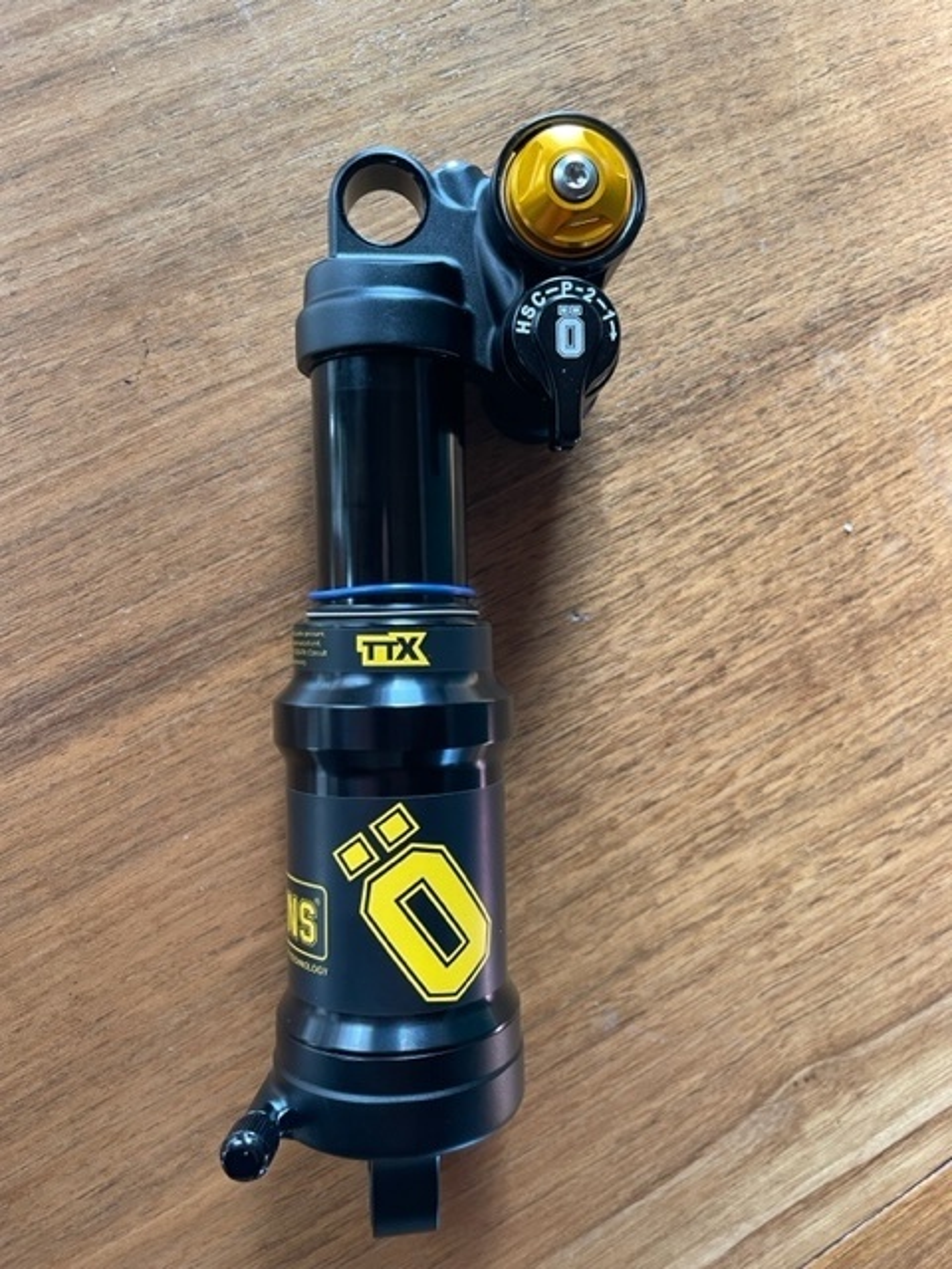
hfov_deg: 53.1
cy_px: 634
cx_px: 476
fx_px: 953
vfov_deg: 67.3
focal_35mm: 26
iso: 125
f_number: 1.6
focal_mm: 4.2
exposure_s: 1/83
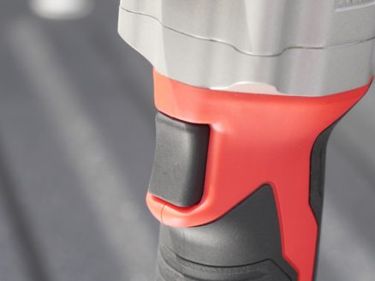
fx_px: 1689
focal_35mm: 156
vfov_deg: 9.5
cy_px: 158
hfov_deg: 12.7
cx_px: 178
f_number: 5.2
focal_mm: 61
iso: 200
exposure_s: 1/250
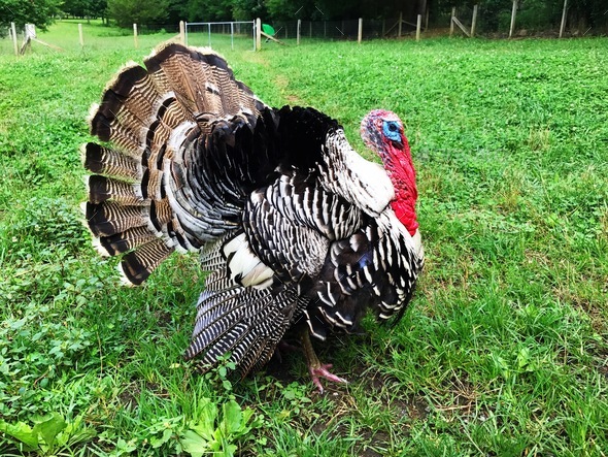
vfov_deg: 49.8
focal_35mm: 28
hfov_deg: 63.4
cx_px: 304
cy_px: 228
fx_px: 492
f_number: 1.8
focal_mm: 3.99
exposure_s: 1/309
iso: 20
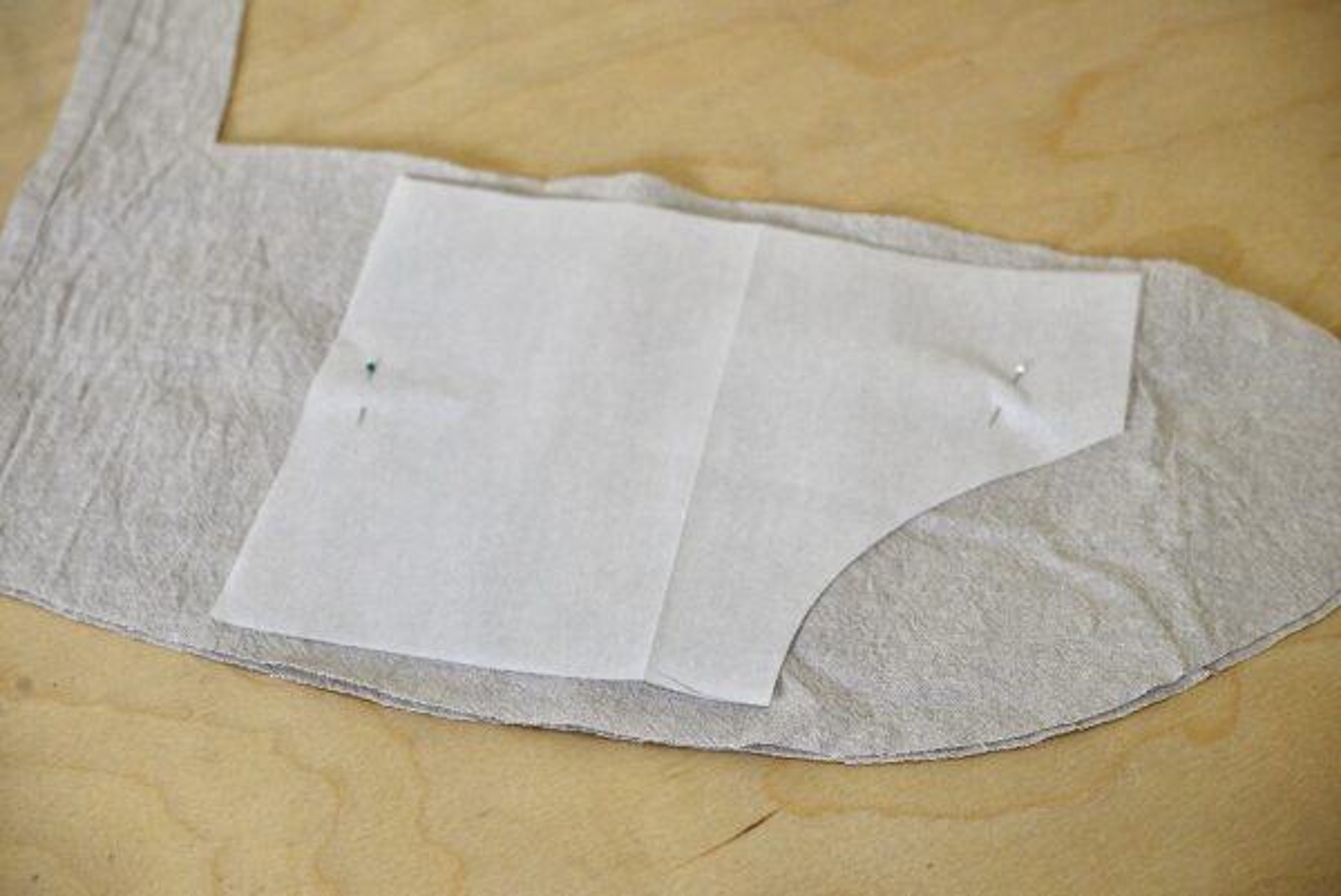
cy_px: 448
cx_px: 670
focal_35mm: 60
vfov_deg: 22.7
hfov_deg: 33.4
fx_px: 2237
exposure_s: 1/200
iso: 2500
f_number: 5.6
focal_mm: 60
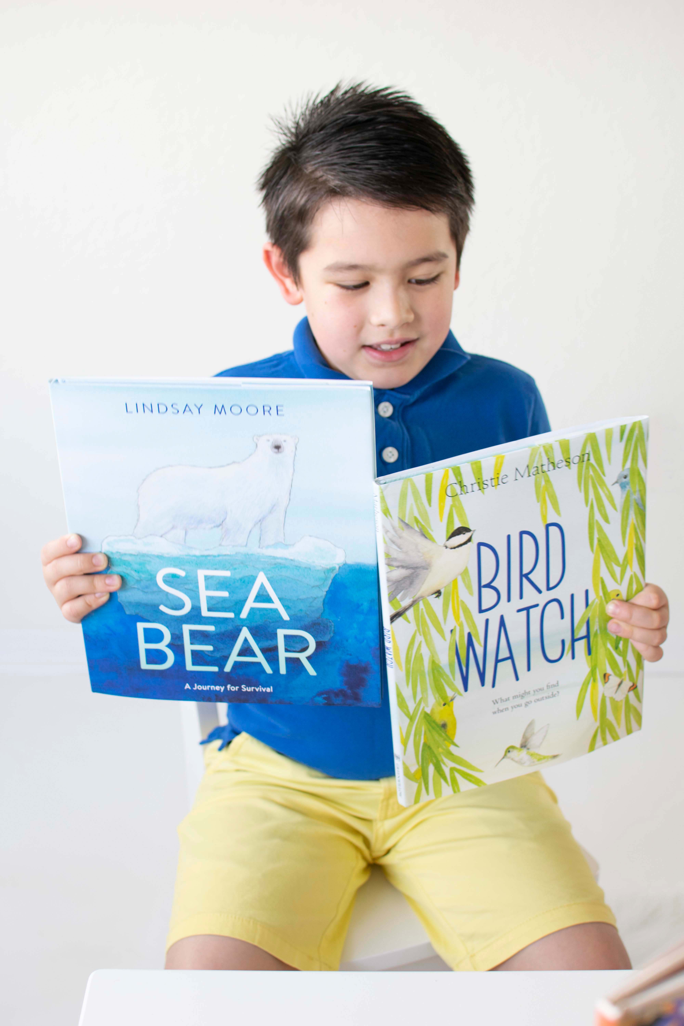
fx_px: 1496
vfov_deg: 37.9
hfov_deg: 25.8
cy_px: 513
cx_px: 342
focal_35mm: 52
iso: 200
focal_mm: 35
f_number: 3.5
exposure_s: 1/50
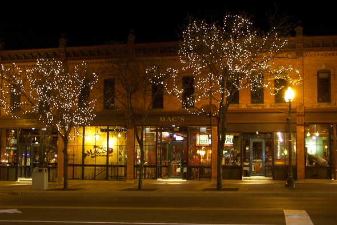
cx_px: 168
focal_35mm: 51
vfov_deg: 26.5
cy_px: 112
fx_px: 477
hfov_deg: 38.9
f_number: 3.4
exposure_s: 1/4
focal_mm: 10.7
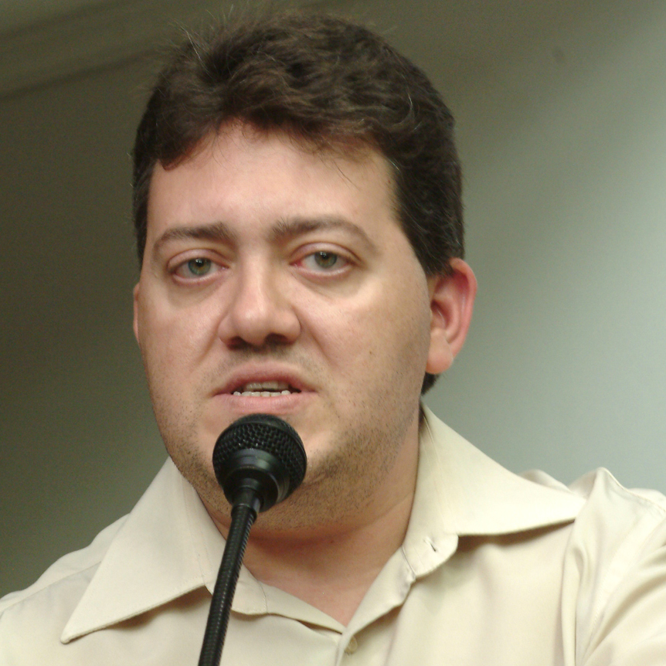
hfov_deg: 5.9
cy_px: 328
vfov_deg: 5.9
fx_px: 6487
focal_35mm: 298
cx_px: 264
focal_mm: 112
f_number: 5.6
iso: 800
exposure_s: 1/45
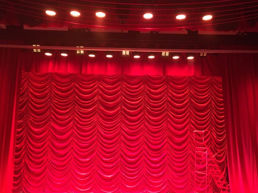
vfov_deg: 44.2
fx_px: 239
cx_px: 128
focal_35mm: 32
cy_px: 99
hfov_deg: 56.8
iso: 250
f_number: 2.2
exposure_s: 1/15
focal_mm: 4.15
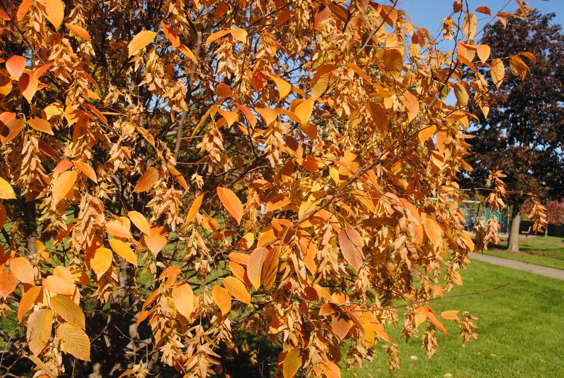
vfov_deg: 40.1
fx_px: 518
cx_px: 282
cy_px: 189
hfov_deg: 57.2
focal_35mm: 33
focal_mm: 22
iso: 100
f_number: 8
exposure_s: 1/250
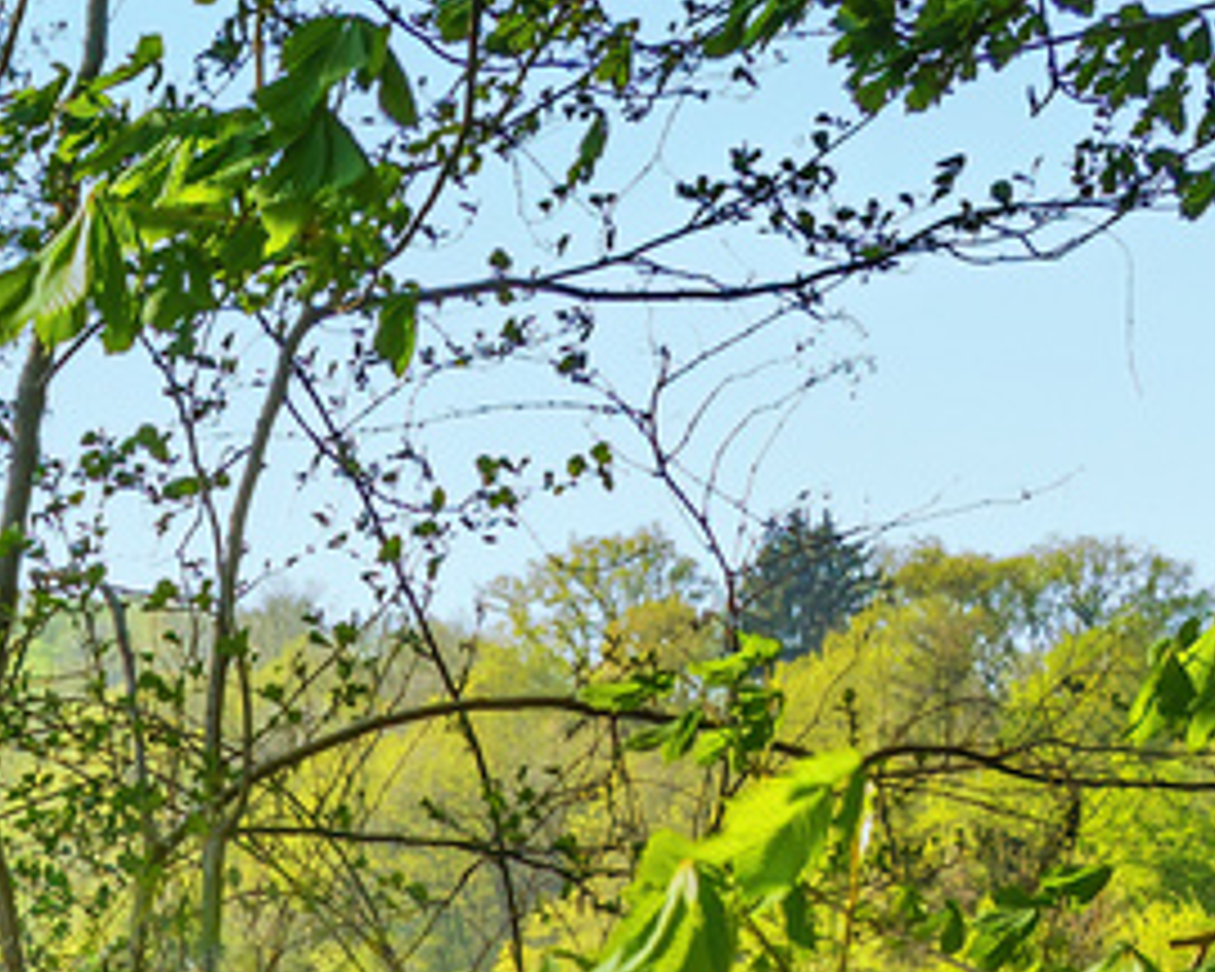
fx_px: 7300
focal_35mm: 203
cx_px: -414
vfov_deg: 7.2
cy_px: 2138
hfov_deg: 9.3
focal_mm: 24
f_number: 5
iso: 100
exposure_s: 1/50
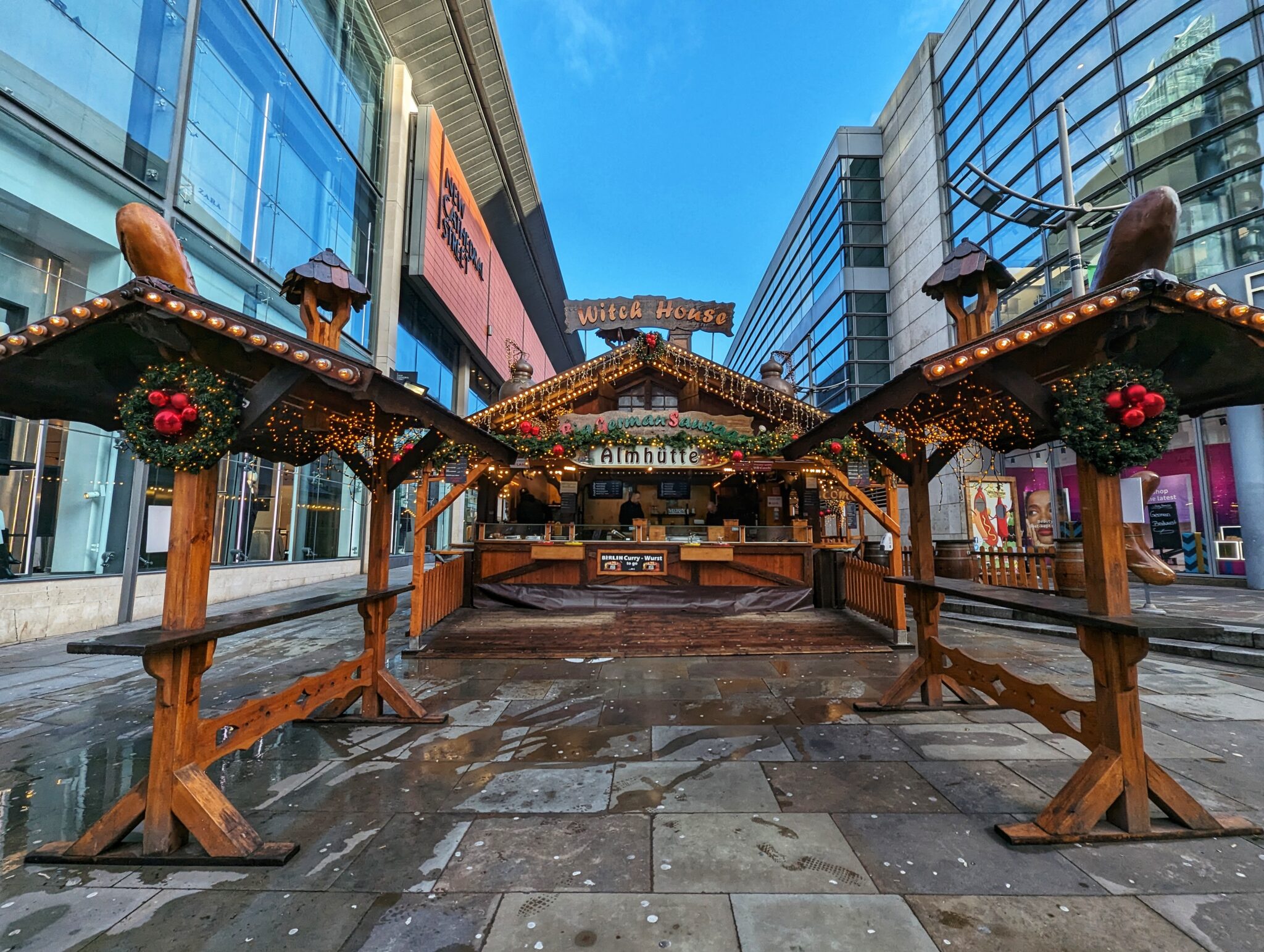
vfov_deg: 90.1
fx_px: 475
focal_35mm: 13
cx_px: 632
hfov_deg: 106.1
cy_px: 476
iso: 44
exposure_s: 1/318
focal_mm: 1.95
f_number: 2.2
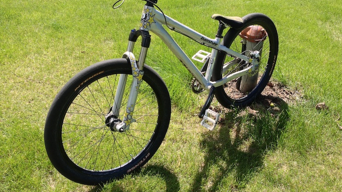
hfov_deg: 49.4
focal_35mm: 41
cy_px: 77
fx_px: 372
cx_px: 169
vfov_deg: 29.0
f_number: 2.4
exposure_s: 1/681
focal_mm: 4.28
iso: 50
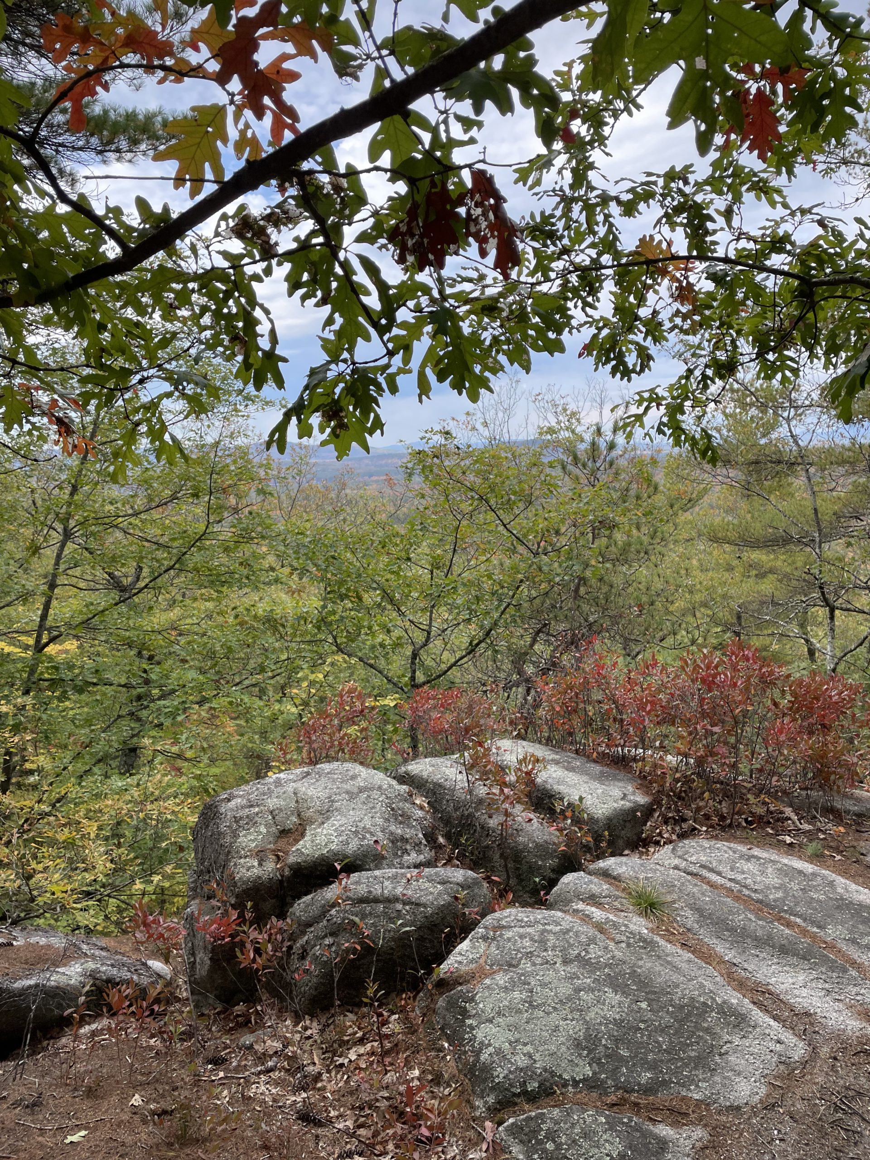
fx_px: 871
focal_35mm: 26
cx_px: 435
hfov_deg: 53.1
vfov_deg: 67.3
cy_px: 580
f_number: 1.6
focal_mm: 4.2
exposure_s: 1/940
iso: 32
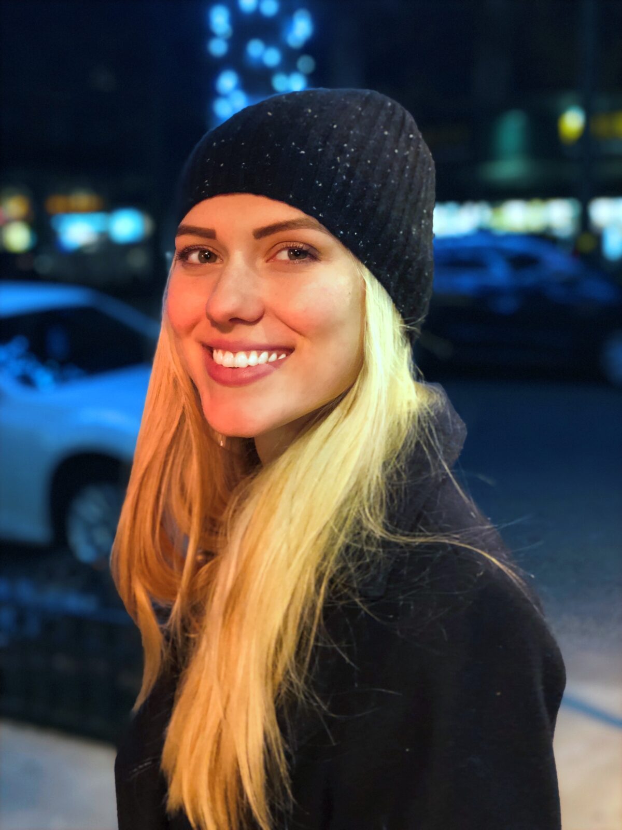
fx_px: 1246
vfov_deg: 36.8
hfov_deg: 28.0
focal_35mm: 52
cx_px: 311
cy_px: 415
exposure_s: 1/24
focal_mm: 6
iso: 160
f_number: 2.4
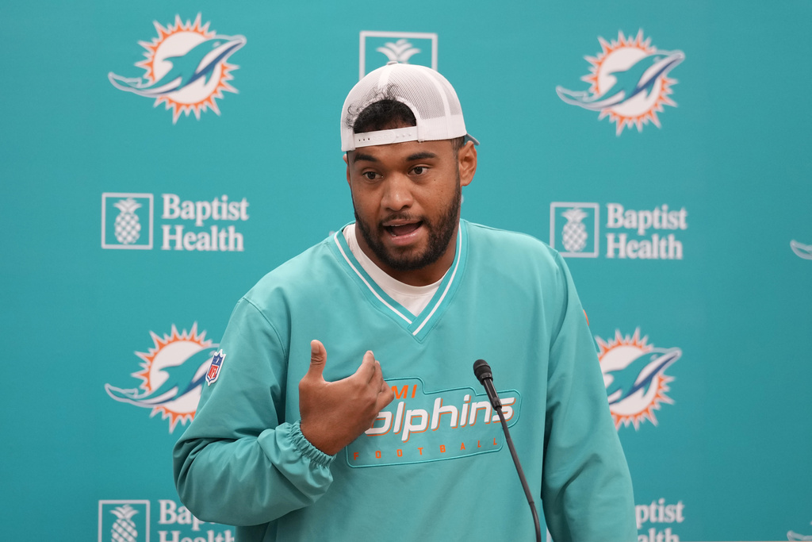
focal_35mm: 213
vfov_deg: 6.5
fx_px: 4805
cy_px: 271
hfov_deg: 9.7
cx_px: 406
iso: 1600
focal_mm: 142
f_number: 2.8
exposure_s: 1/640
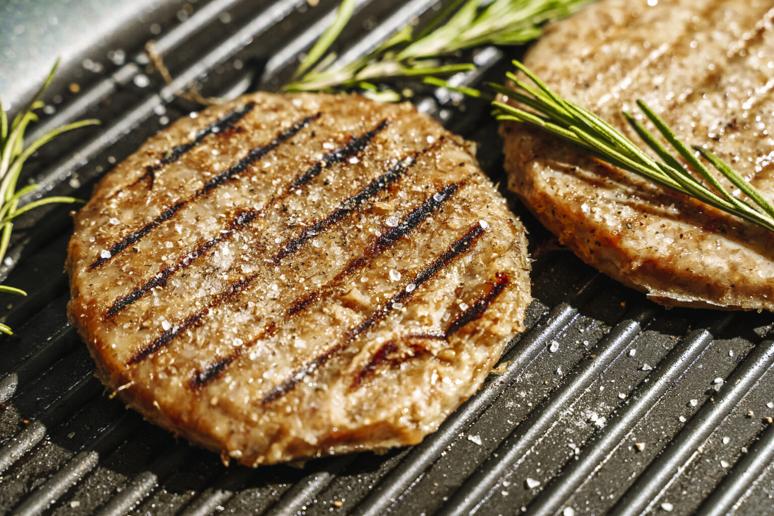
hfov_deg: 27.0
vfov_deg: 18.2
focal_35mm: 75
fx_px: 1612
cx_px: 387
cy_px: 258
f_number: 6.3
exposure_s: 1/160
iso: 640
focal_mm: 75
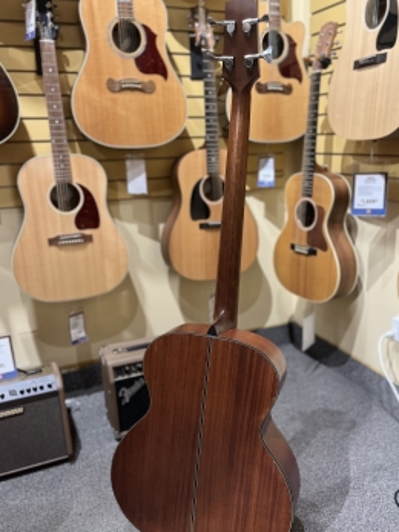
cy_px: 279
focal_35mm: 30
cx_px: 213
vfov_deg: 60.0
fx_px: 461
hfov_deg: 46.7
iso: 400
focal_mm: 5.1
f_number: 1.6
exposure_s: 1/60
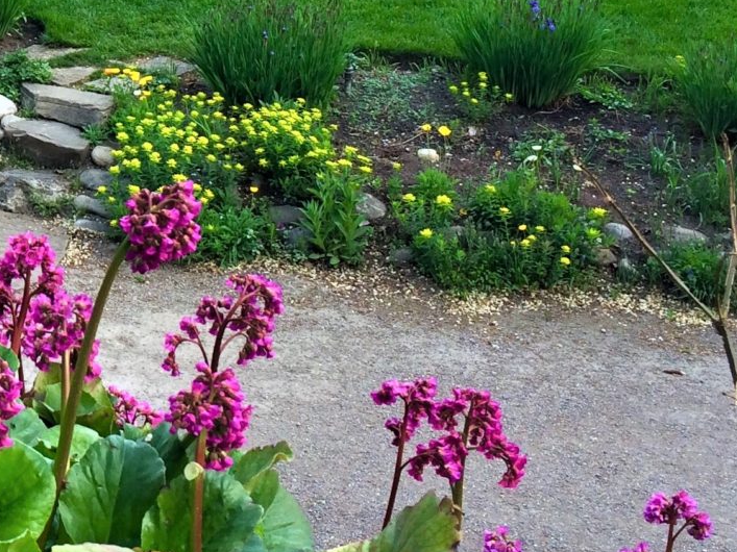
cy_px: -45
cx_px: -157
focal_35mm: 84
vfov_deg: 17.0
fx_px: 1788
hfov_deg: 21.5
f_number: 2.2
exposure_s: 1/216
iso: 32
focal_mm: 4.15
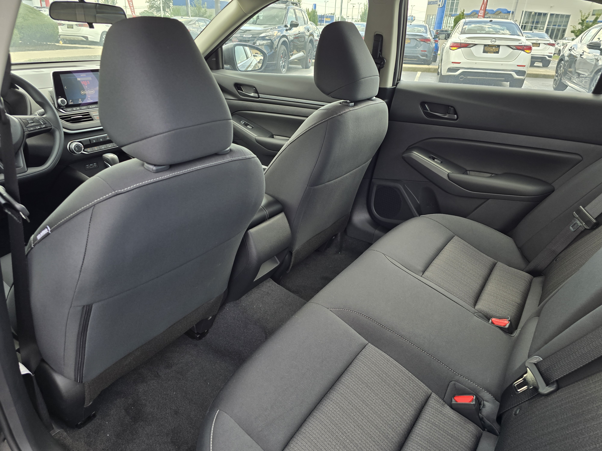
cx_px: 301
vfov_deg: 58.9
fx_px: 400
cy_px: 226
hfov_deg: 73.9
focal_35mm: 23
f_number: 1.7
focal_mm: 6.3
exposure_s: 1/180
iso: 50
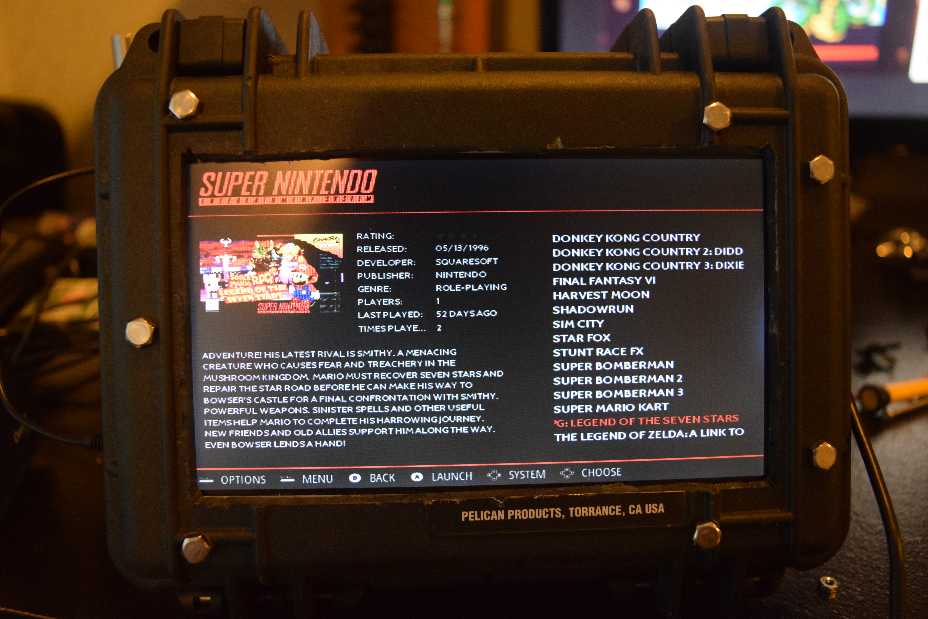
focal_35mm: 32
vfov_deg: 41.7
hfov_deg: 59.5
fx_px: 812
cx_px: 464
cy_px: 310
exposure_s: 1/60
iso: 4000
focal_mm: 21
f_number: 3.8
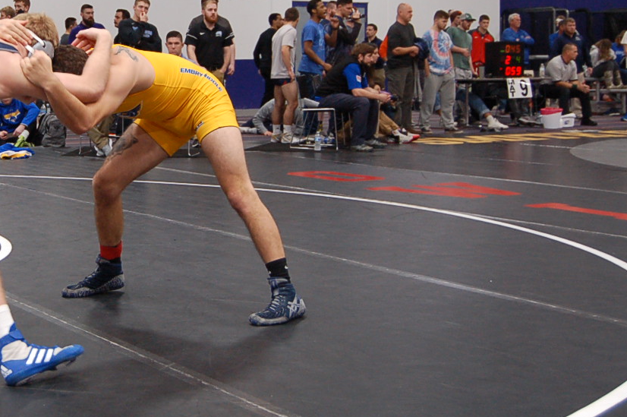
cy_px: 84
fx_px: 1235
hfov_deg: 27.4
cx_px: 60
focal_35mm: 71
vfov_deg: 19.0
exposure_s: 1/100
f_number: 4.2
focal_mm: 26
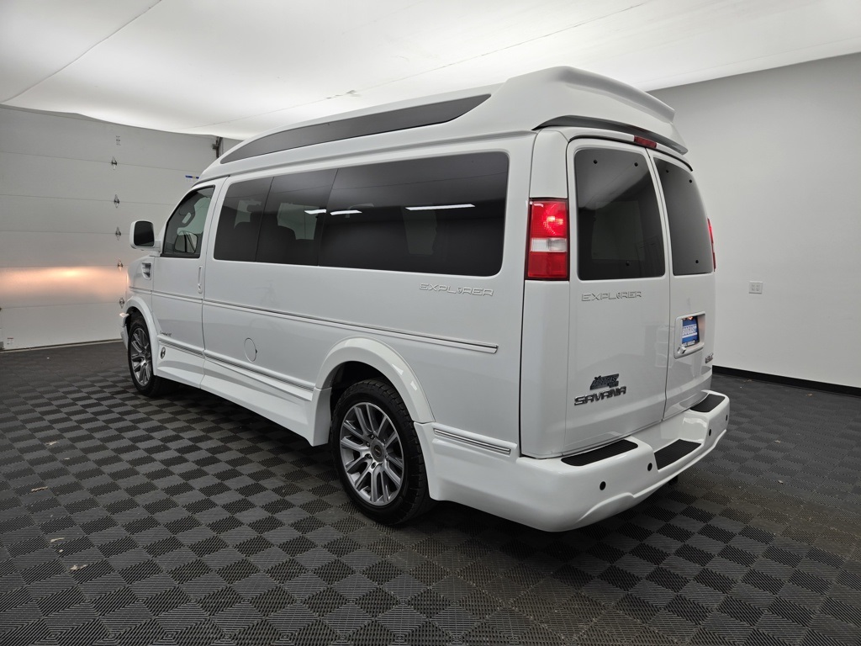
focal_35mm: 23
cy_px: 323
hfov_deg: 73.9
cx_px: 430
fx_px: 572
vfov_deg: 58.9
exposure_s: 1/120
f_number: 1.8
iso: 40
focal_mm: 5.4
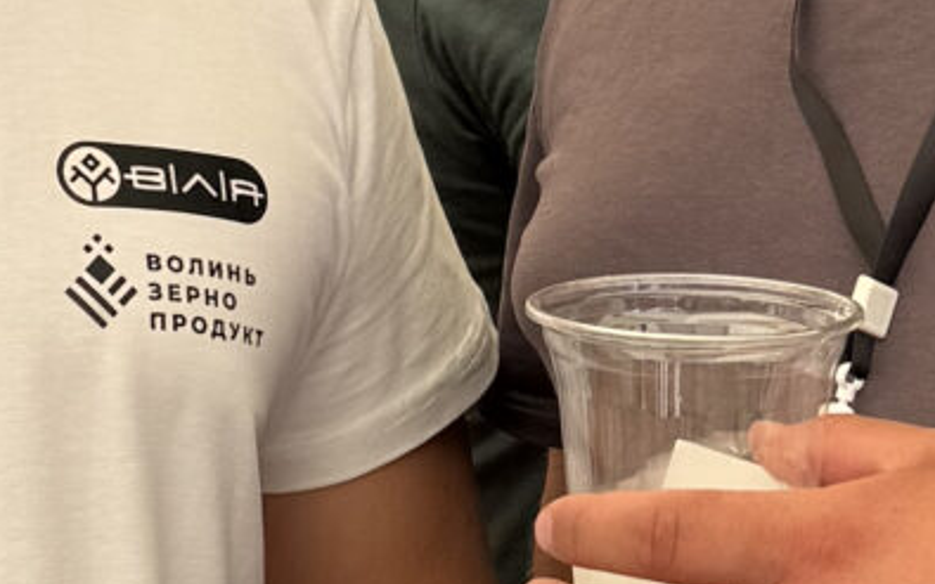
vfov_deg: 7.9
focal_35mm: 165
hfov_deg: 12.7
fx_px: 4205
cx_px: 537
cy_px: -158
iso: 80
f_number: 1.78
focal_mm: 6.76
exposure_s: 1/756
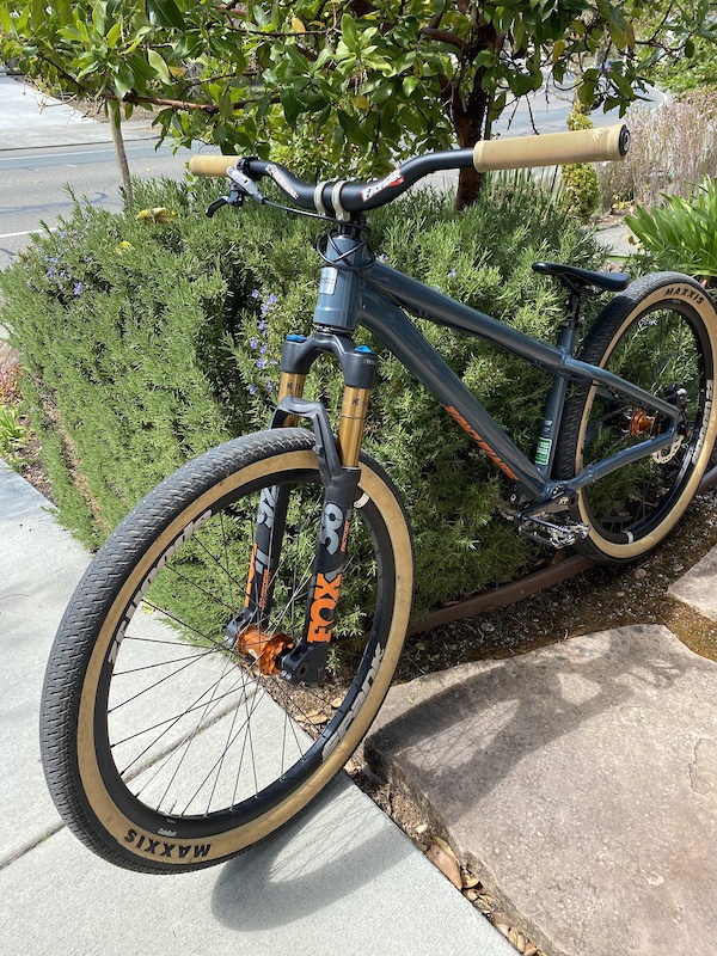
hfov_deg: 53.1
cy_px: 478
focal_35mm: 26
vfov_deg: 67.3
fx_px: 718
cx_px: 358
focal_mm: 4.25
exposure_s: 1/778
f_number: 1.8
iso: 32
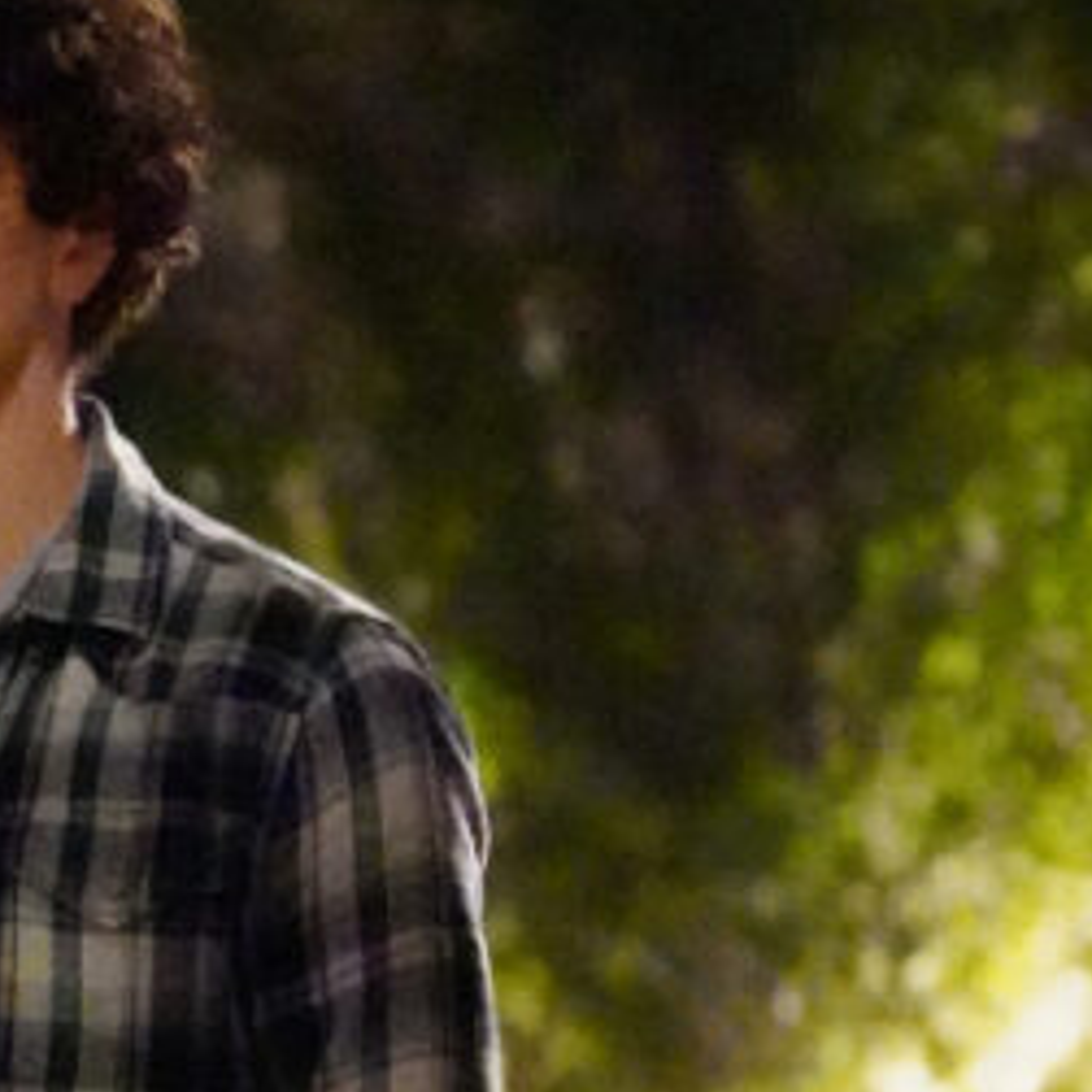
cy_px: 1634
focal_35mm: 300
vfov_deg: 5.8
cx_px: 70
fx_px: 10707
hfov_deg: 5.8
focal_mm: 81
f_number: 4
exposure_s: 1/400
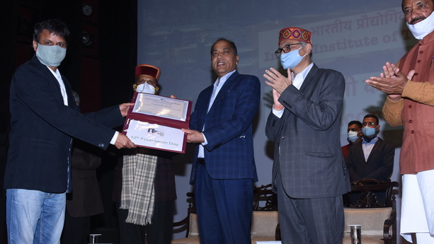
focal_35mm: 46
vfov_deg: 25.9
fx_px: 529
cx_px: 230
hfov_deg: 44.6
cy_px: 141
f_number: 5.6
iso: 500
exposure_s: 1/125
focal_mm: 34
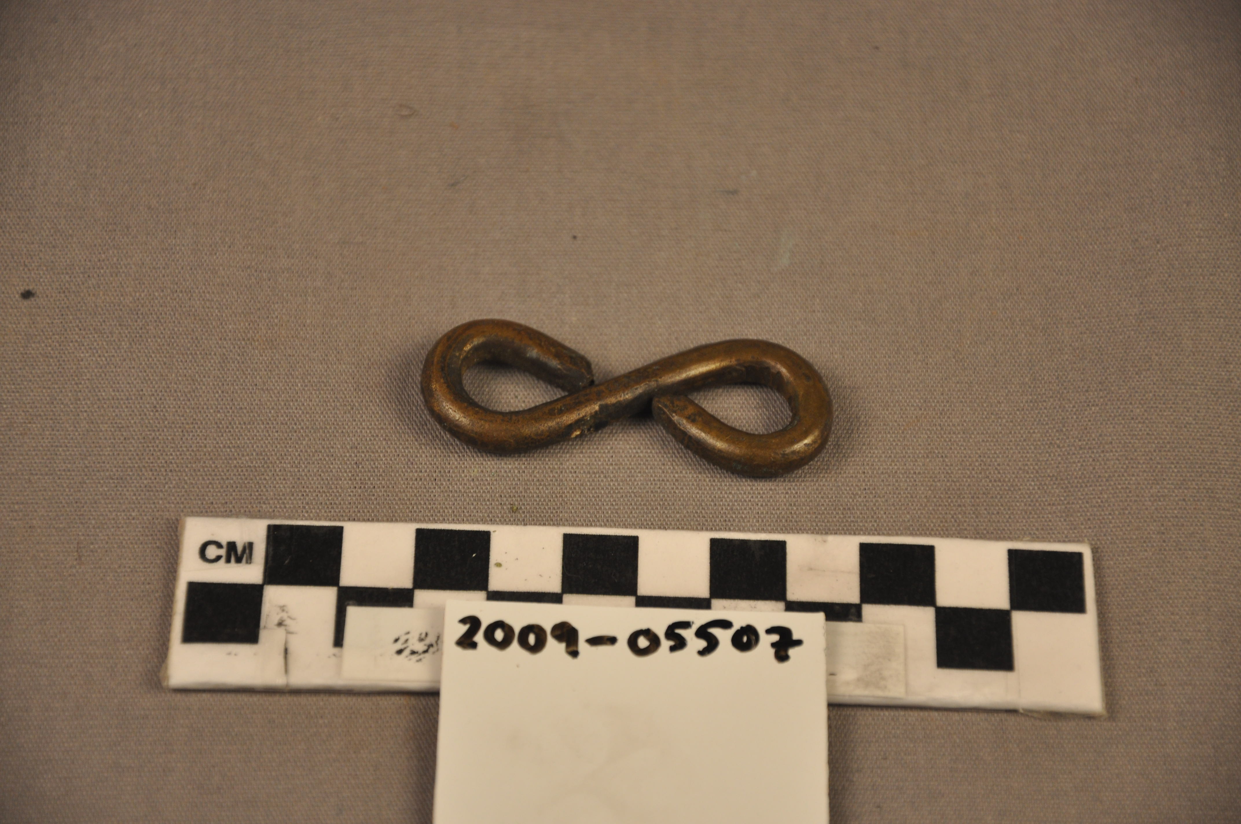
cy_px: 412
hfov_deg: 13.1
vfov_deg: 8.7
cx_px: 620
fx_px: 5423
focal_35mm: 158
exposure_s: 1/80
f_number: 5.6
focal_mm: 105
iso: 400
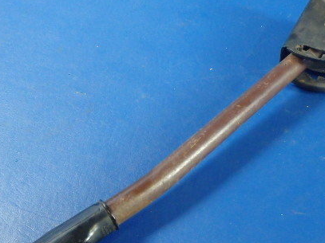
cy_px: 155
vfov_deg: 32.7
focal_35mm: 44
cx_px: 184
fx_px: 413
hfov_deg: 42.9
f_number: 3.9
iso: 800
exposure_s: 1/25
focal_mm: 5
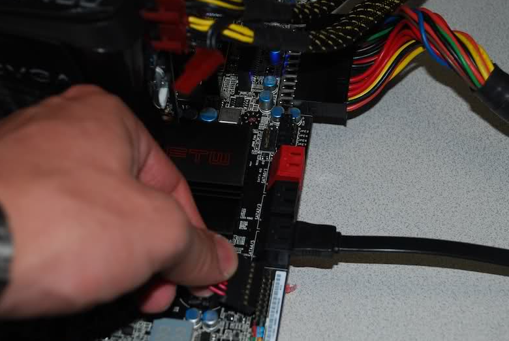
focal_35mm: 100
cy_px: 179
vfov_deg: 13.7
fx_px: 1415
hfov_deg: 20.4
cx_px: 303
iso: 200
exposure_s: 1/125
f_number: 5
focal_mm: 52
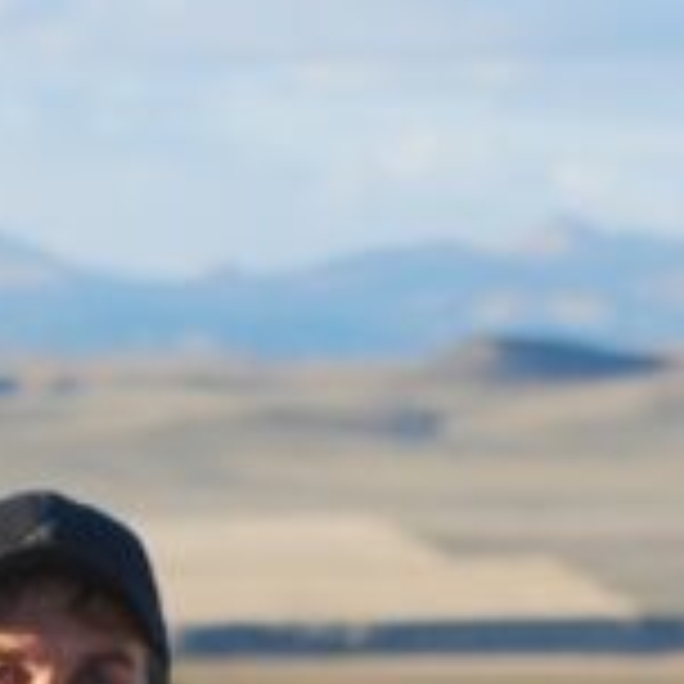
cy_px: 1433
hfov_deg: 2.7
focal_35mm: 647
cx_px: 328
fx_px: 14461
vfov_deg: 2.7
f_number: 4.8
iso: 200
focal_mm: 75
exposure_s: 1/400
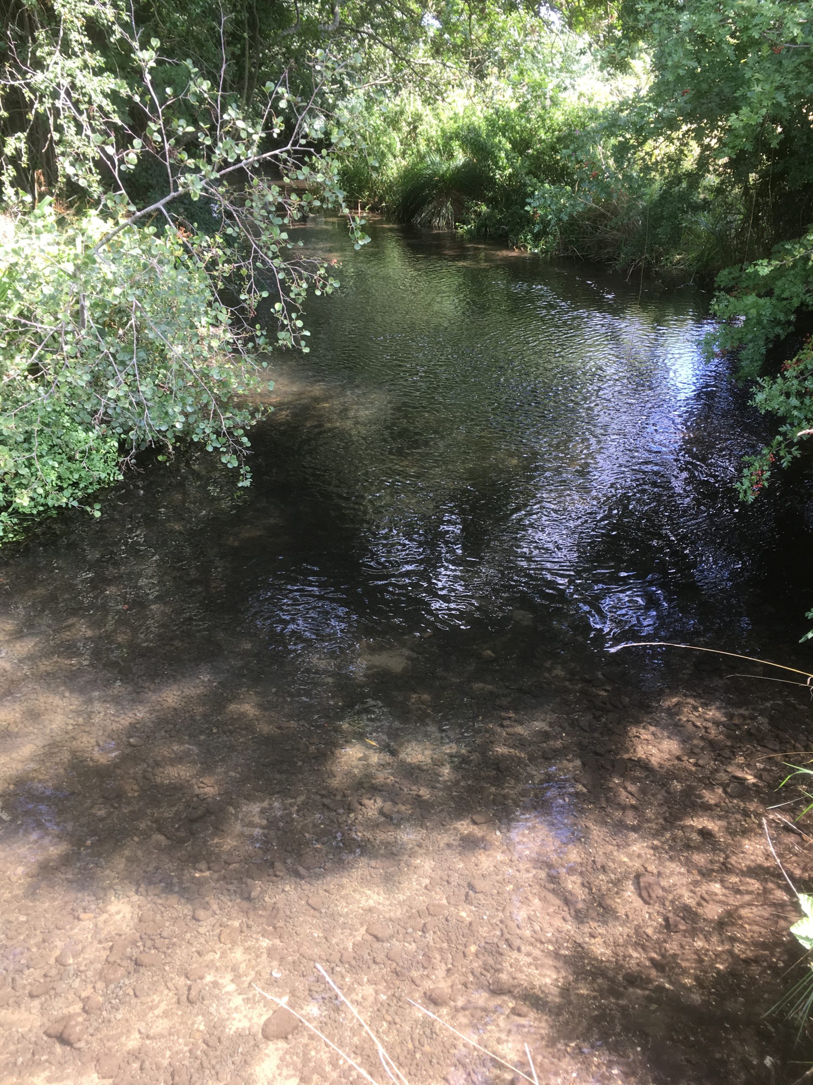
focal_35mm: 29
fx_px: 908
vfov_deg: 61.7
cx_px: 406
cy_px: 542
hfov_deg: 48.2
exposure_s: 1/100
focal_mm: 4.15
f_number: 2.2
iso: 25
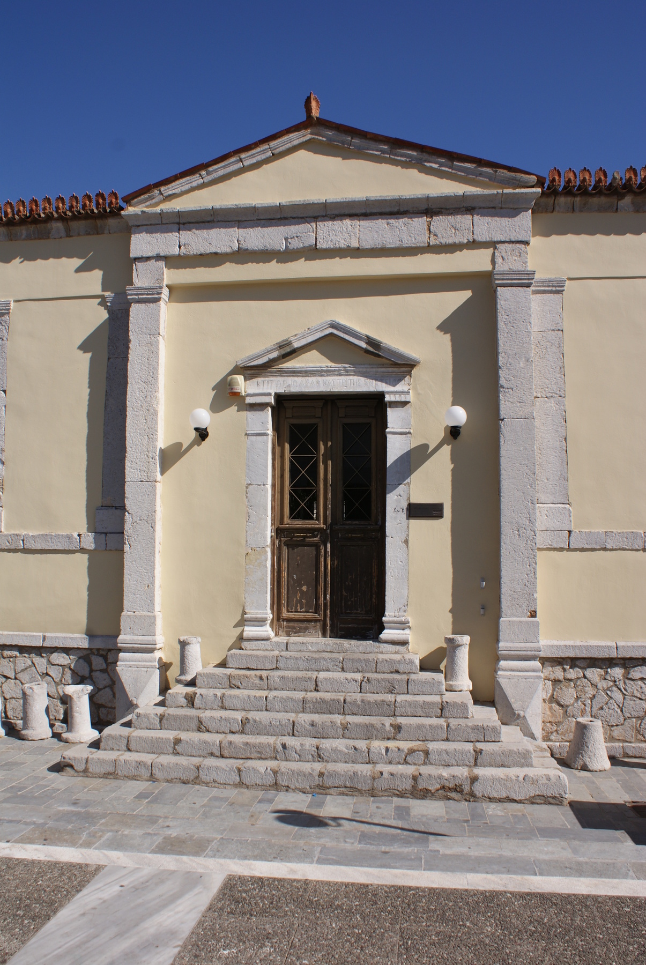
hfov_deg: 43.7
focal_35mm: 30
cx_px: 323
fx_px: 805
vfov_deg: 61.9
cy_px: 482
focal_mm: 20
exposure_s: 1/250
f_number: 10
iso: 100
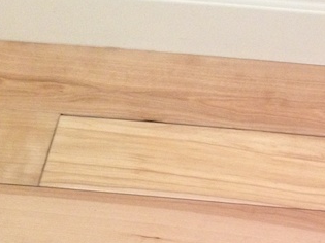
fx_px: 835
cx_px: 402
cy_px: 274
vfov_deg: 16.1
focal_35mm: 89
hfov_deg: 20.4
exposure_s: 1/20
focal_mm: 4.28
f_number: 2.4
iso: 250
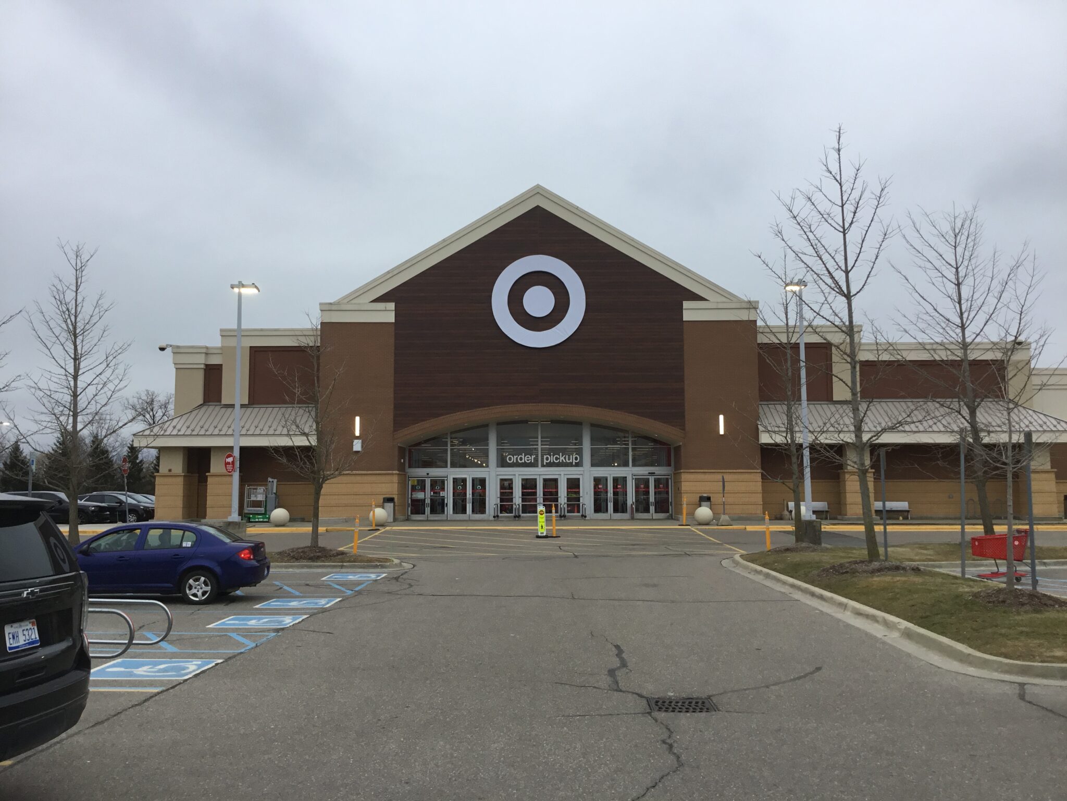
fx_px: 956
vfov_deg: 45.4
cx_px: 534
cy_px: 400
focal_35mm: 31
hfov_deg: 58.4
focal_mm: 3.3
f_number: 2.4
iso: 25
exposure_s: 1/241
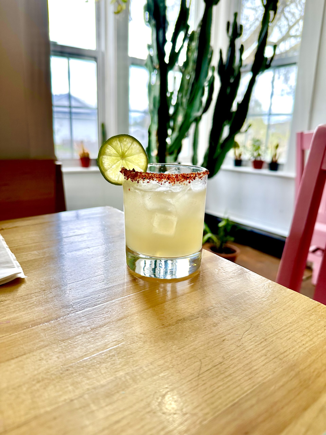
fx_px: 301
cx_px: 163
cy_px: 218
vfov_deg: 71.6
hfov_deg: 56.8
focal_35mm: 24
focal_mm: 6.86
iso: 80
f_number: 1.78
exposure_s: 1/291
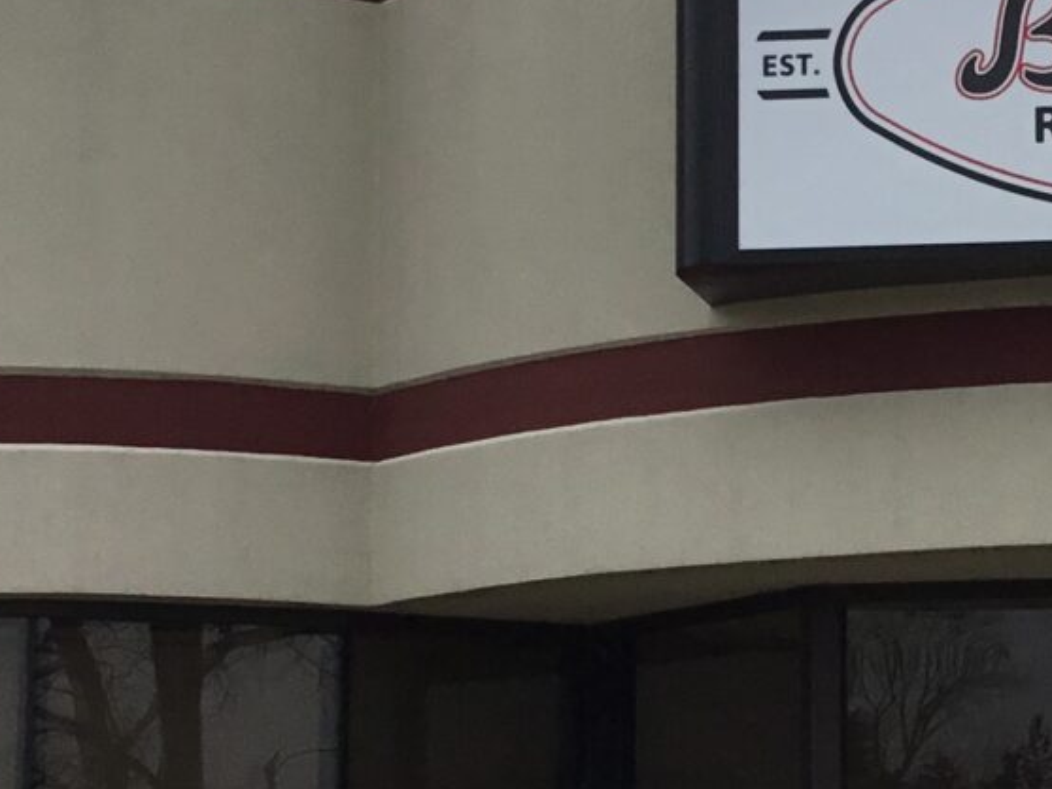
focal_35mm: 114
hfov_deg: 16.6
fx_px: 3465
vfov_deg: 13.0
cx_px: 1211
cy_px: 493
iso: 25
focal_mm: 3.3
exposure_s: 1/1116
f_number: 2.4
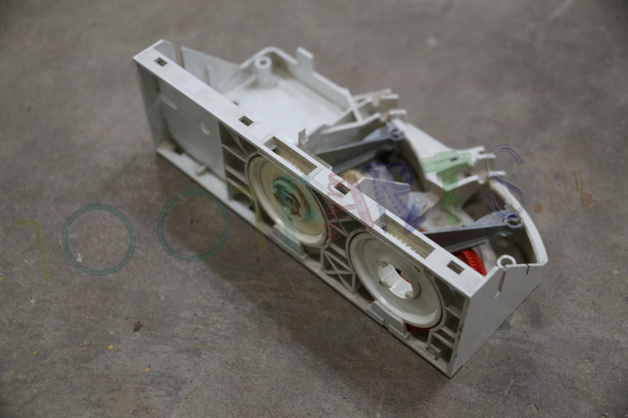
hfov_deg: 37.9
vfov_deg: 25.7
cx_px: 314
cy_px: 209
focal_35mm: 52
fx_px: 915
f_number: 4.5
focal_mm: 35
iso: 1250
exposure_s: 1/60
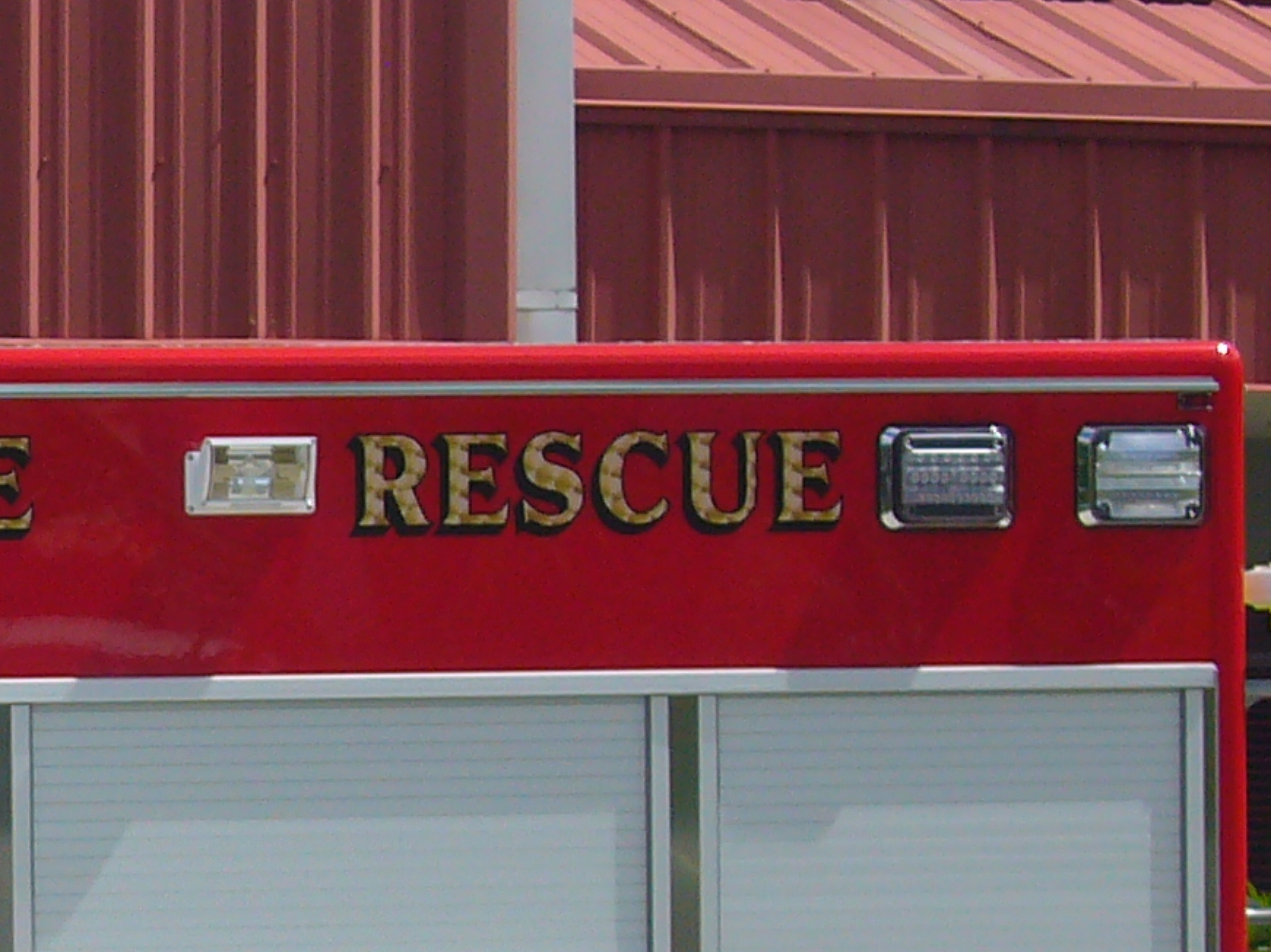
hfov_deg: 9.5
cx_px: -413
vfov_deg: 7.2
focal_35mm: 204
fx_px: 7488
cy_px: 967
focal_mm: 10.3
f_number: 8
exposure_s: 1/250
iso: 80
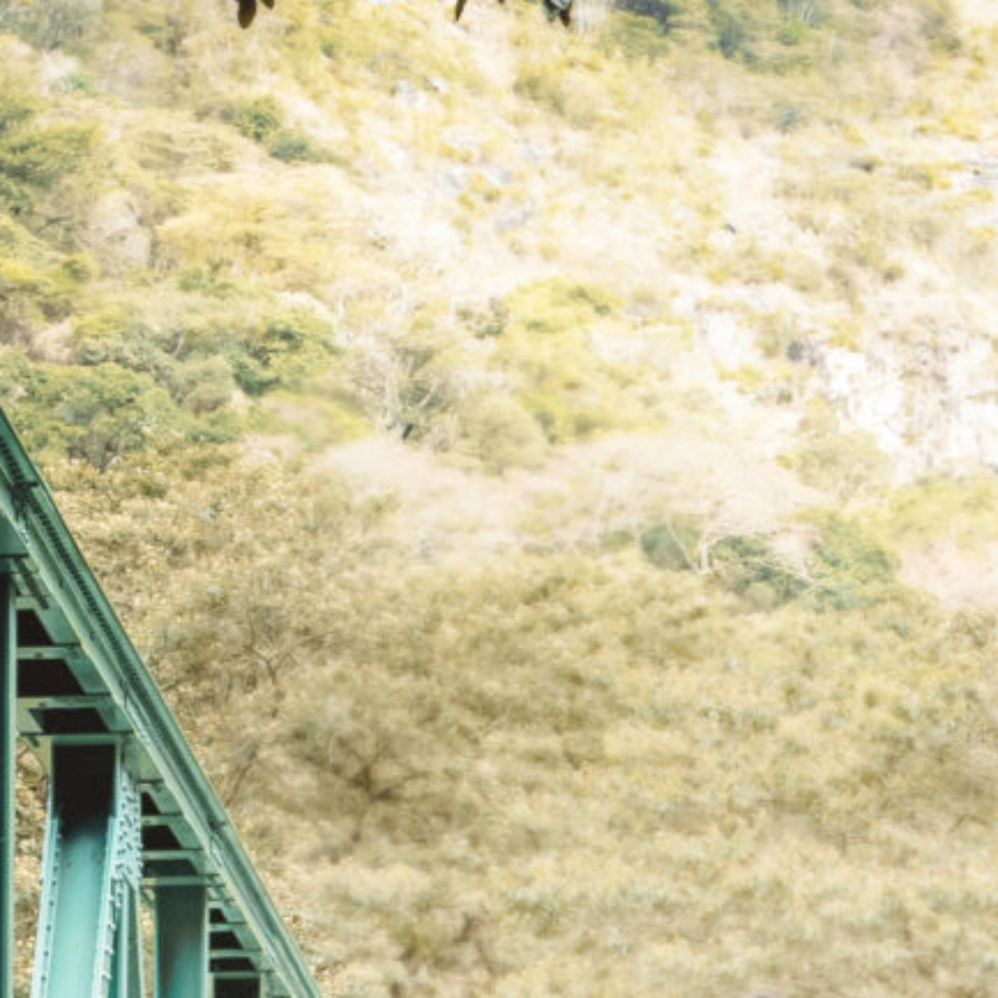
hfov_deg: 8.7
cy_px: 1190
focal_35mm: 201
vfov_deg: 8.6
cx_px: 740
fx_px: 6556
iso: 250
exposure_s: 1/100
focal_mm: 50
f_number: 10
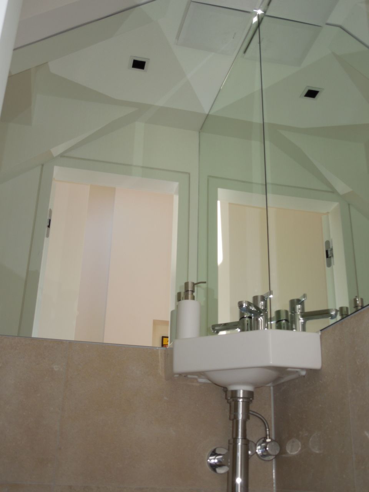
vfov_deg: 47.9
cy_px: 246
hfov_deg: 36.8
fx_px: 554
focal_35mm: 39
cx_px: 184
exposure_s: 1/80
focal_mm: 7
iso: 100
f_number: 3.8
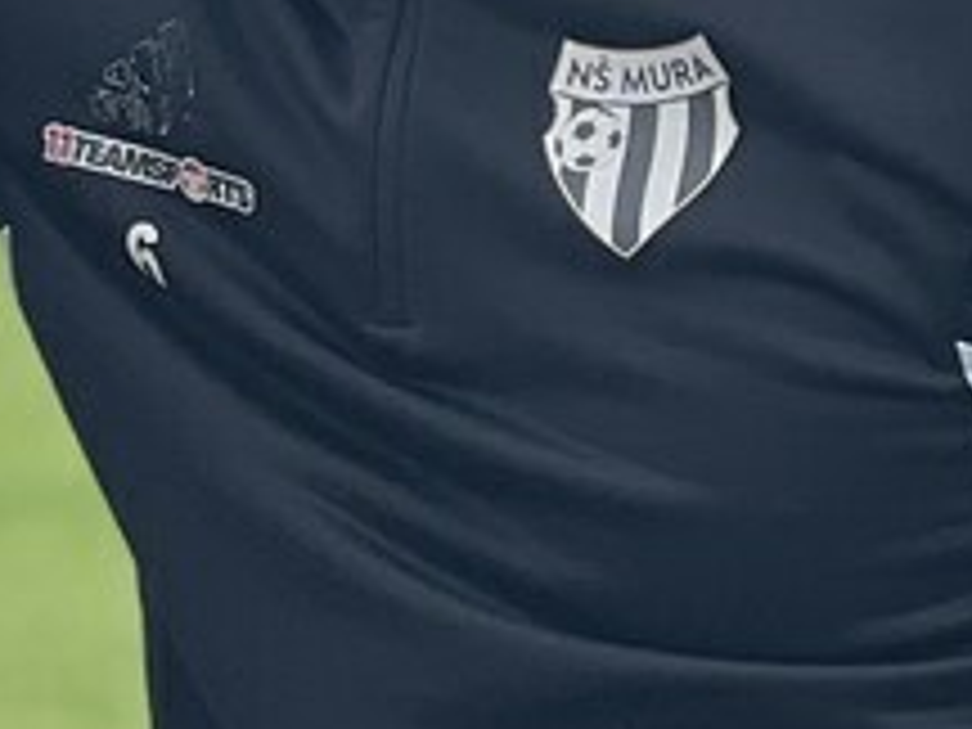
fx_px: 12832
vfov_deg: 3.3
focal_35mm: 457
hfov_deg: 4.3
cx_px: -1089
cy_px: 342
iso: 25
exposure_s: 1/284
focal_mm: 9
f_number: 2.8
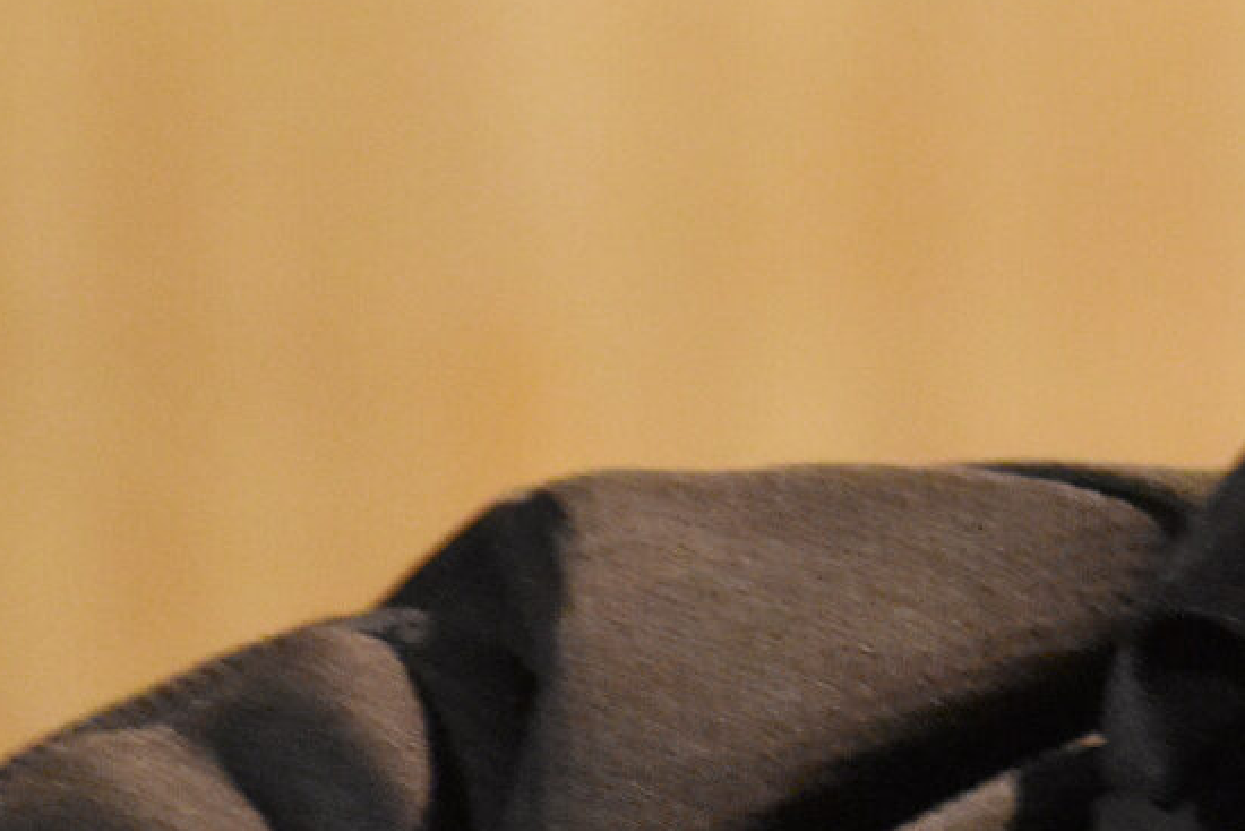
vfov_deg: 0.9
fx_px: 50675
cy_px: 144
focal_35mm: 1465
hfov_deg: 1.4
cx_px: 1926
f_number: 5.6
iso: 3200
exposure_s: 1/40
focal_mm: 210
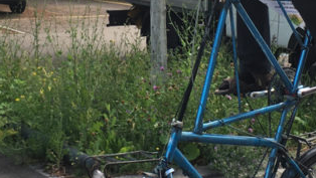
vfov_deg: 11.7
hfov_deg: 20.7
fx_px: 863
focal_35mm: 103
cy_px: 4
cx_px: 166
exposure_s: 1/279
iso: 25
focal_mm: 4.15
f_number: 2.2
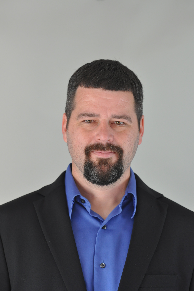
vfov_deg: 10.2
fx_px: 1641
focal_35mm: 202
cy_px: 146
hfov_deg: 6.8
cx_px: 97
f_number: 2.8
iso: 800
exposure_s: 1/180
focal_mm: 135
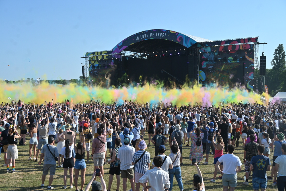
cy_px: 96
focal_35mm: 44
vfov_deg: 30.5
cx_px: 143
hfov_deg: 44.5
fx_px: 350
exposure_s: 1/800
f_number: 5.3
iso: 110
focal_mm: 44
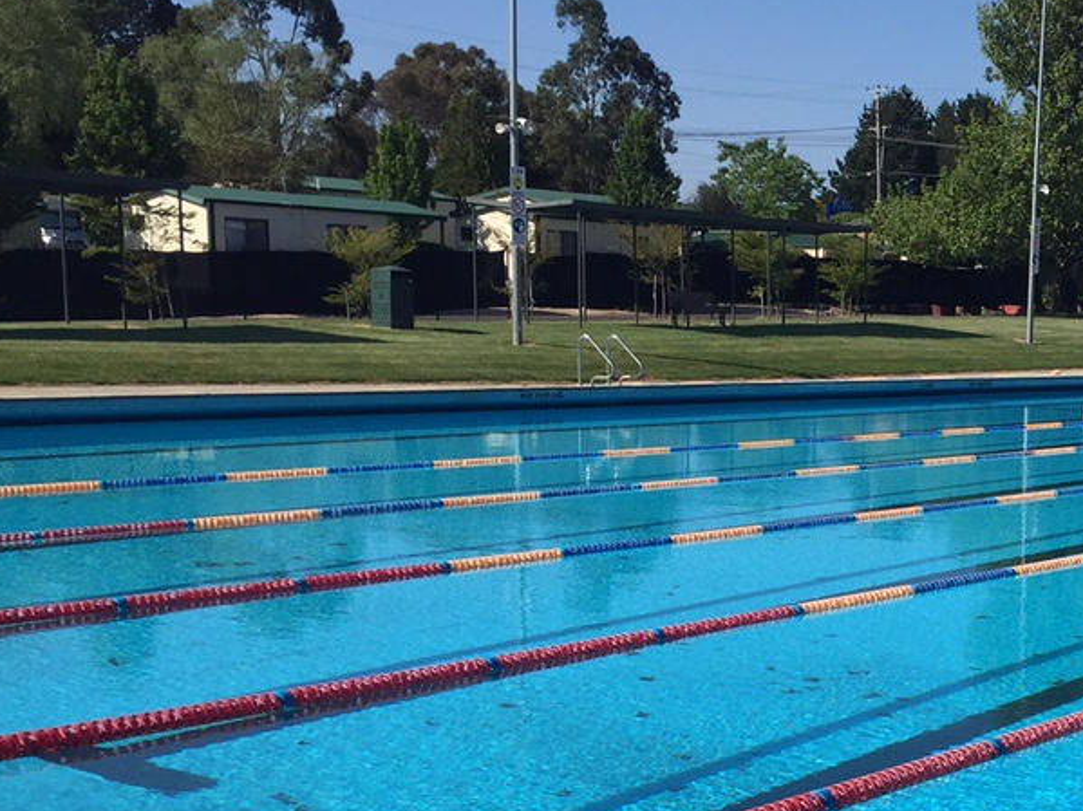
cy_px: 641
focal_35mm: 62
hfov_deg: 29.1
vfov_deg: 23.3
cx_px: 1099
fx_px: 1939
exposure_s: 1/3049
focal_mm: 4.15
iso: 32
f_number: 2.2
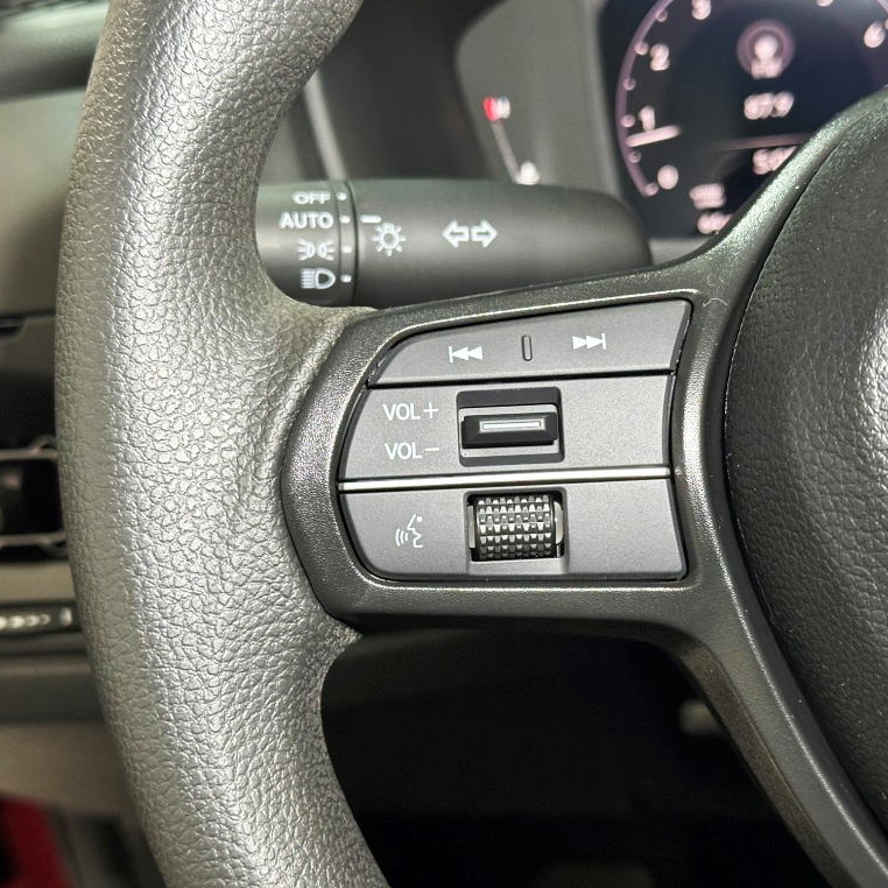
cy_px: 446
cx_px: 495
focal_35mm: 57
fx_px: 1654
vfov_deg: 30.0
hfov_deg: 30.0
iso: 400
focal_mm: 6.86
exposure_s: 1/40
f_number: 1.78
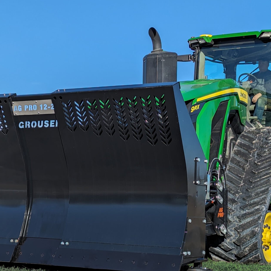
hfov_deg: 19.9
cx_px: 137
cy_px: 156
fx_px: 771
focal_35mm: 87
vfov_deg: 19.9
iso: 44
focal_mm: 6.81
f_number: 1.85
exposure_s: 1/2618
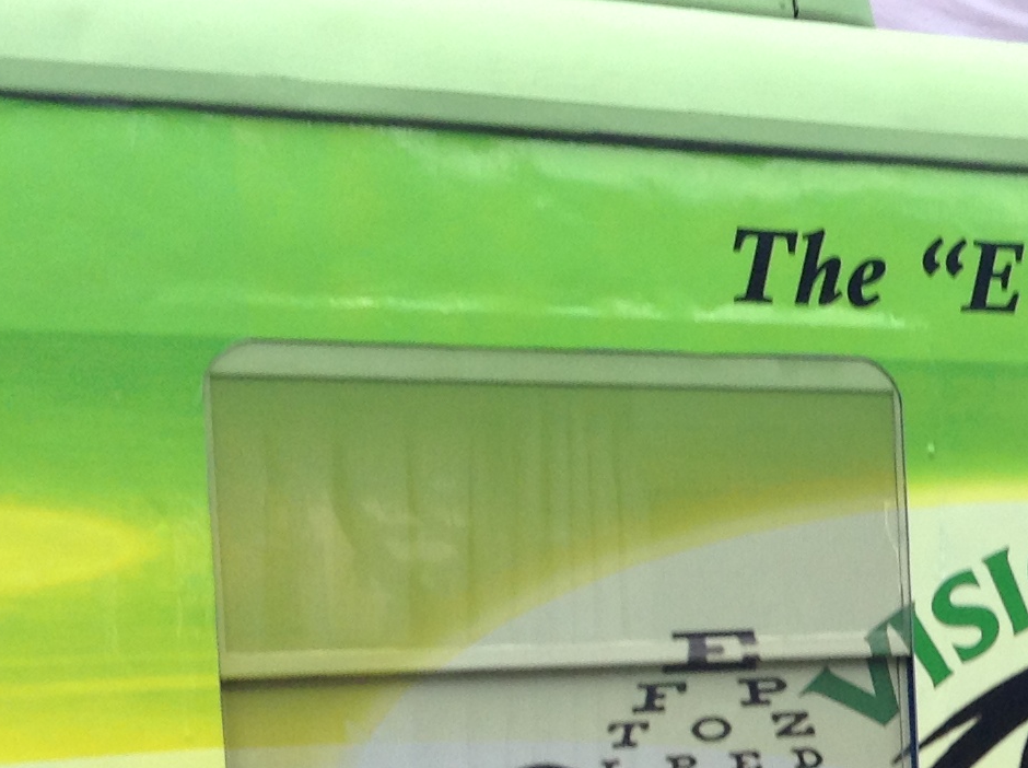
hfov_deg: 20.7
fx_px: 2698
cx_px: 1071
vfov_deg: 15.8
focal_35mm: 91
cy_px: 831
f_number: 2.4
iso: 32
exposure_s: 1/218
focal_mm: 3.3
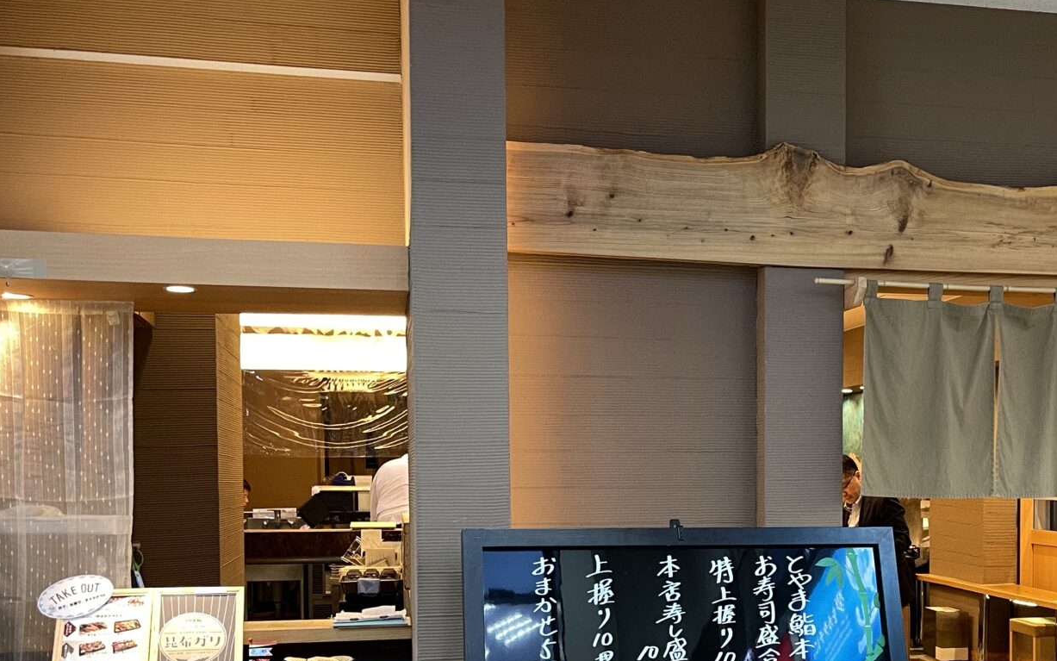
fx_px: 1325
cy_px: 521
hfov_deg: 42.8
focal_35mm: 46
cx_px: 715
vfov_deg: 27.5
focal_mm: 5.1
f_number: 1.6
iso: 125
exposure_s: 1/60
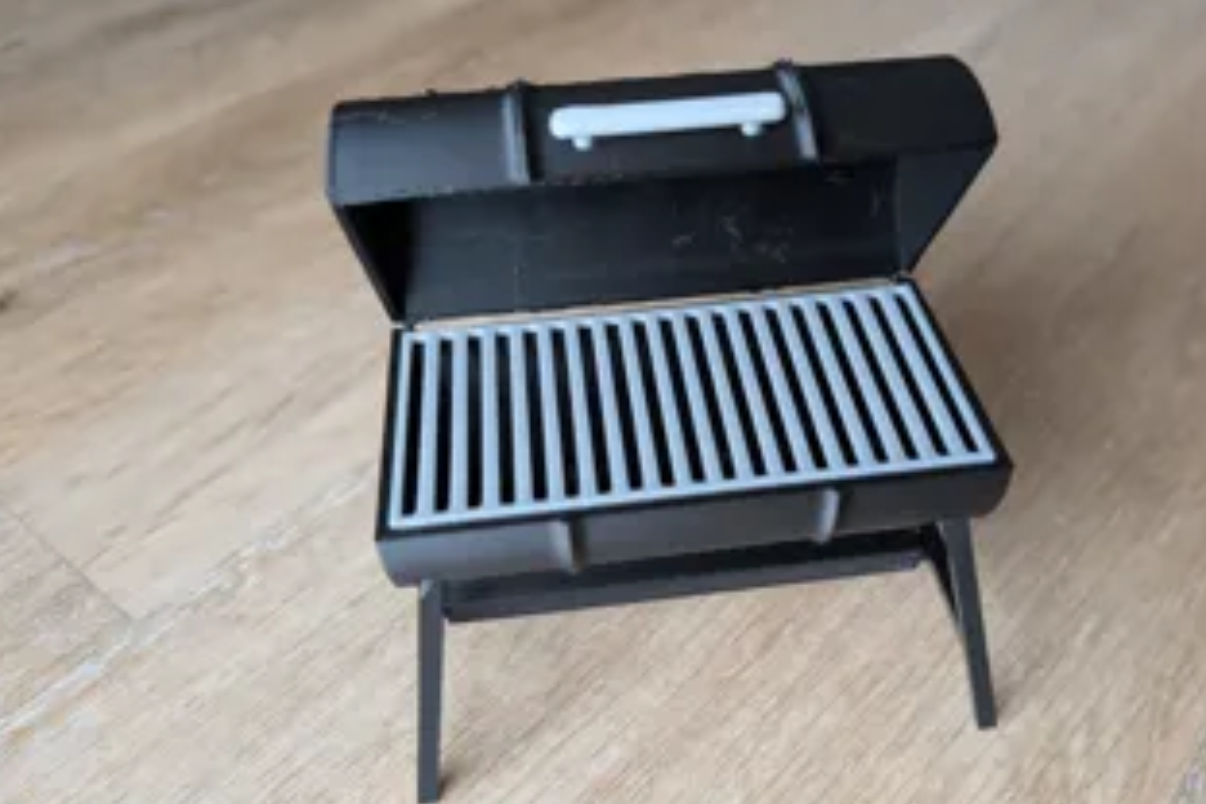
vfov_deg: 41.1
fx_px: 1072
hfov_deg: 58.3
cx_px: 715
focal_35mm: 32
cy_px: 412
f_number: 1.68
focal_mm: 6.9
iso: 850
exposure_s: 1/182
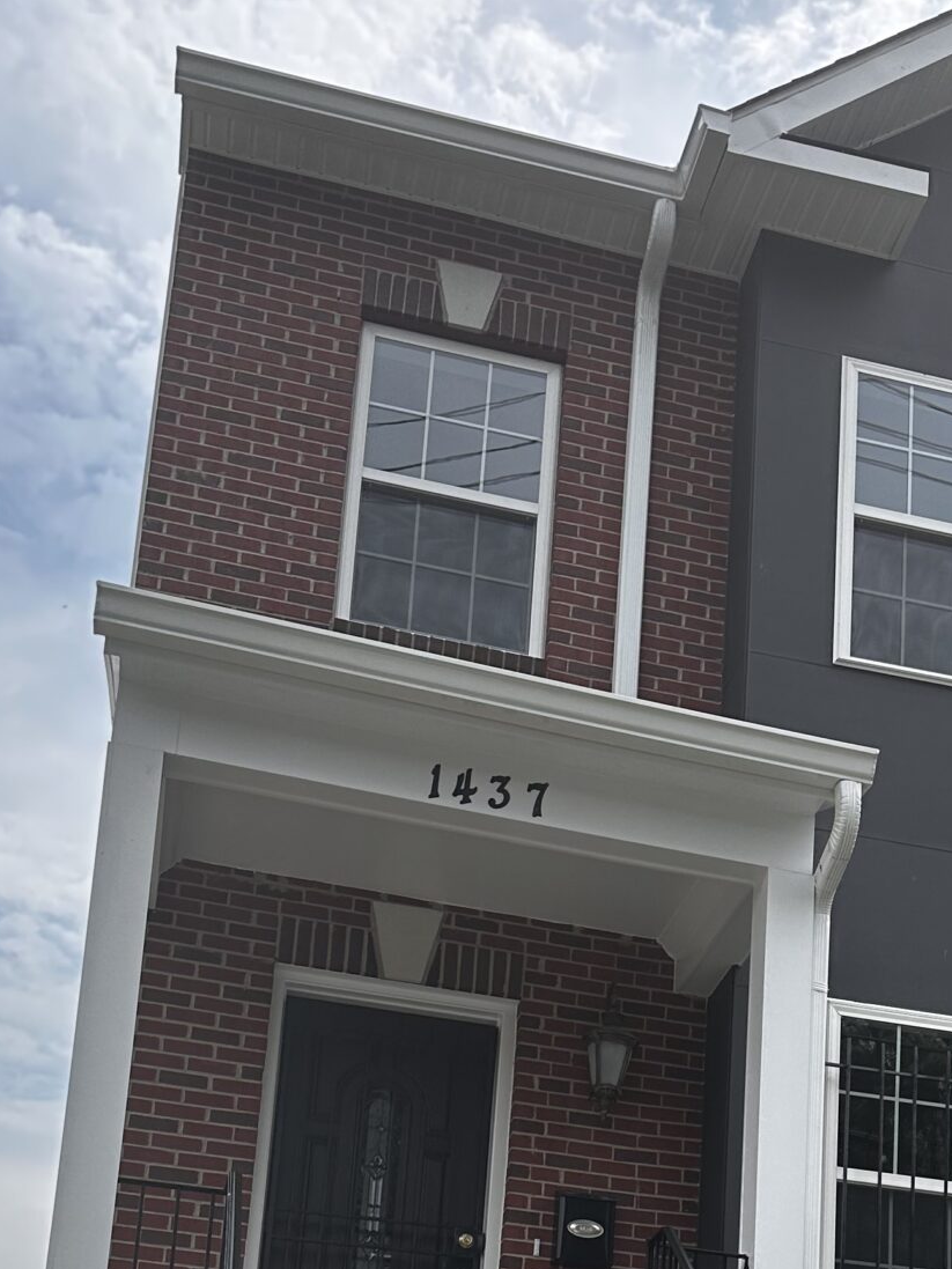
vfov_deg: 31.5
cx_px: 679
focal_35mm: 56
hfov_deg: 25.9
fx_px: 2053
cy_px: 1294
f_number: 1.78
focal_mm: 6.86
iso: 80
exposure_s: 1/4184
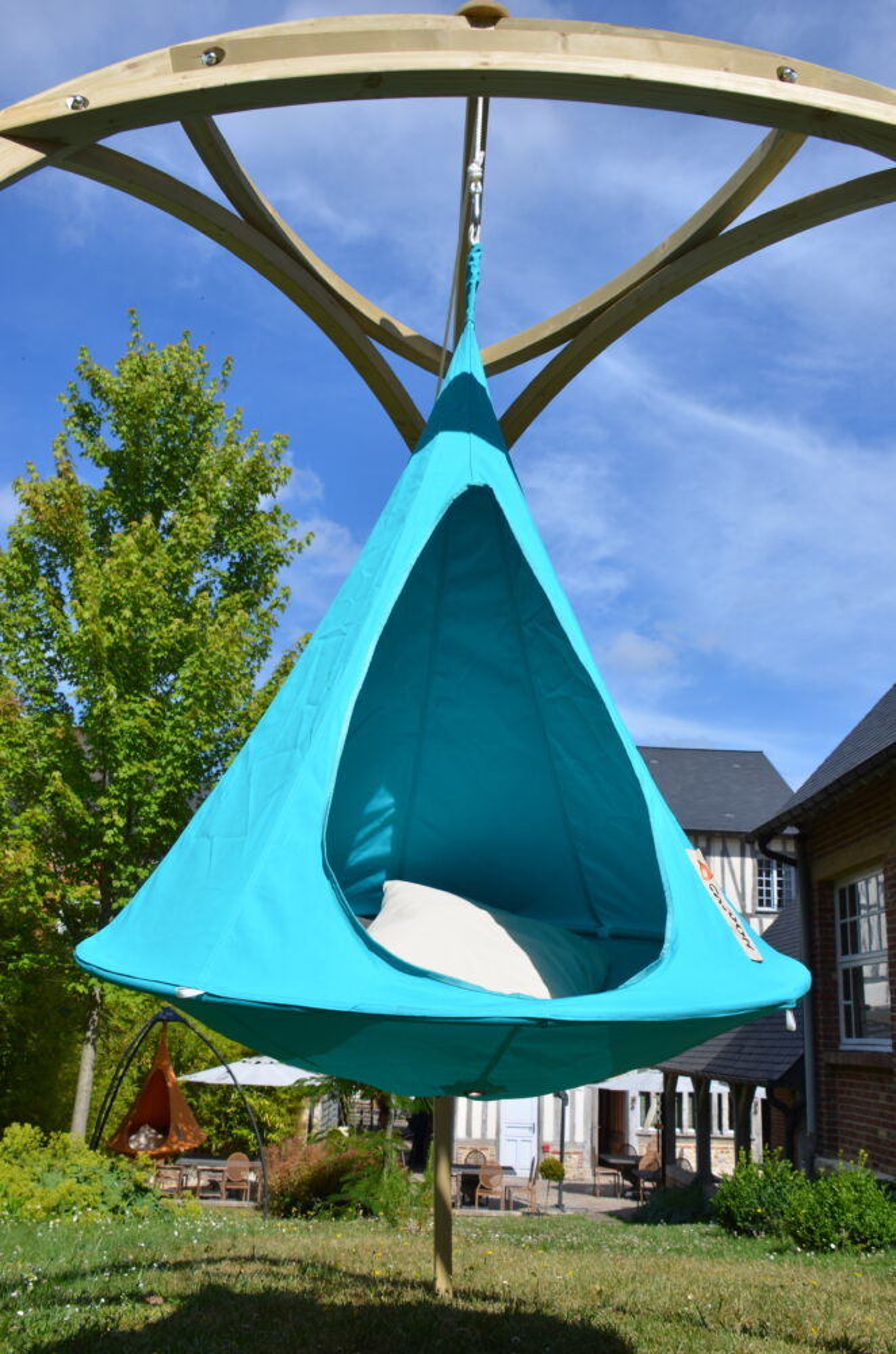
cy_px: 677
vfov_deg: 53.2
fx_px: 1350
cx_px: 448
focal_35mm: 36
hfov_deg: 36.7
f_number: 8
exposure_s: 1/250
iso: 100
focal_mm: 24
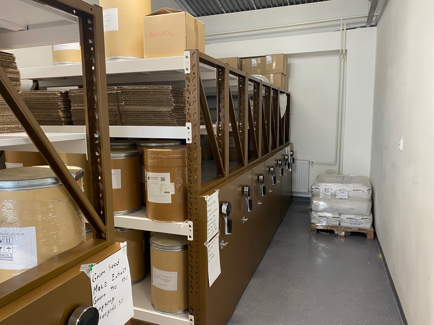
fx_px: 326
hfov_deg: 67.3
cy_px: 162
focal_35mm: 26
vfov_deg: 53.1
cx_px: 217
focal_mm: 4.25
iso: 320
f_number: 1.8
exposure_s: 1/50
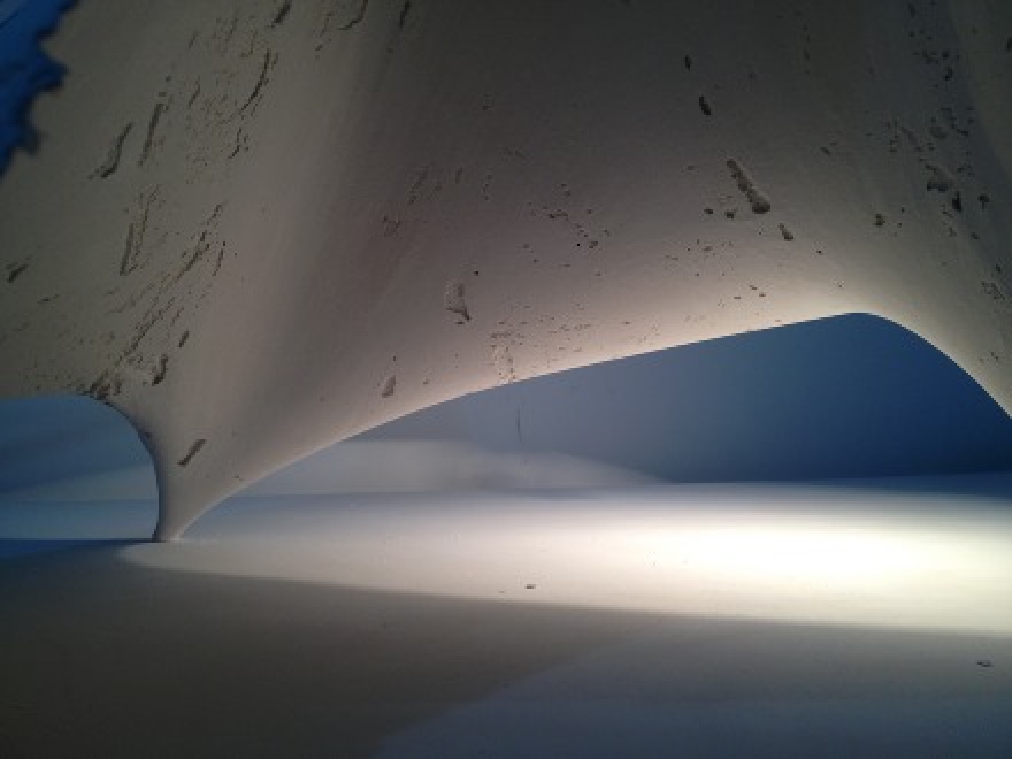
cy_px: 380
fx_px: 1023
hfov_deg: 52.6
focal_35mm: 35
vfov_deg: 40.7
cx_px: 506
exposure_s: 1/40
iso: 50
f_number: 2.4
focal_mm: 4.28
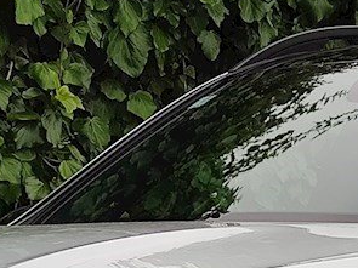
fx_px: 2874
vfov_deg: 5.3
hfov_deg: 7.0
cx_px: 522
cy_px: 314
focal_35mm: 278
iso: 100
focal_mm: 8.16
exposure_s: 1/823
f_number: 2
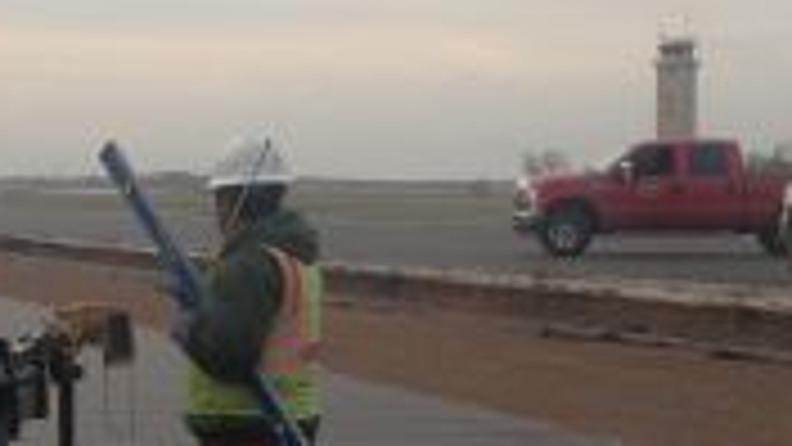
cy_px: 376
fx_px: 2814
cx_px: 180
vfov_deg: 9.0
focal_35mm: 134
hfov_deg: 15.9
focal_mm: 4.28
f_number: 2.4
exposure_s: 1/295
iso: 50
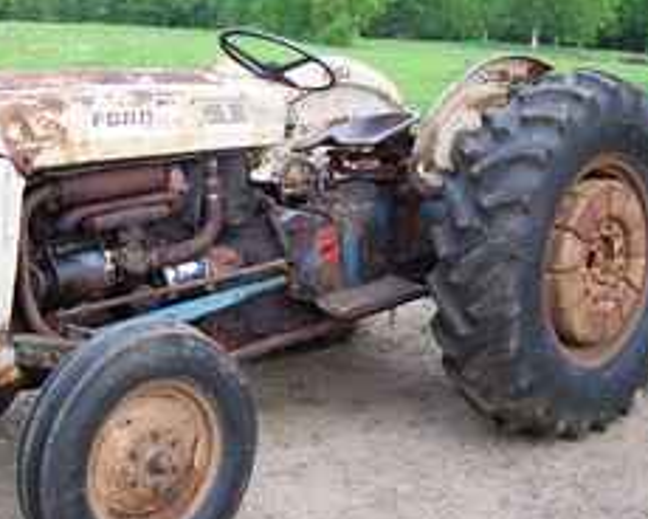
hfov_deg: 34.7
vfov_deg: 28.1
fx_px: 1036
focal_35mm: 54
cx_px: 273
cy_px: 220
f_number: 2.8
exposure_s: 1/125
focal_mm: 5.6
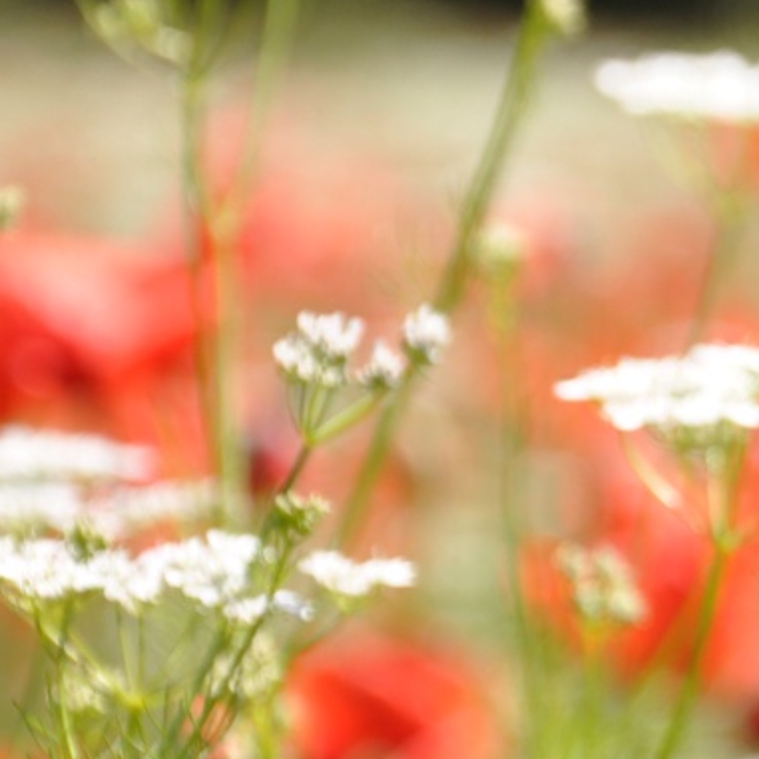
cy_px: 379
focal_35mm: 340
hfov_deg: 5.1
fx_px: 8422
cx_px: 1071
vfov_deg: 5.2
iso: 320
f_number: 6.3
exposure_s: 1/640
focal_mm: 75
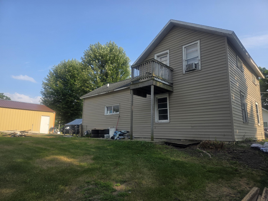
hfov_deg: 73.9
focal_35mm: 23
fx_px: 178
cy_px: 100
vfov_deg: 58.9
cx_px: 134
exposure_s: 1/2913
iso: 80
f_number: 1.7
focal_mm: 6.3
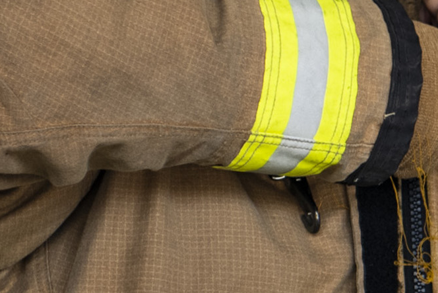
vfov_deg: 3.2
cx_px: 1001
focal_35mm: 435
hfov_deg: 4.6
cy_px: 380
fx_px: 5293
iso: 200
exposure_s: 1/400
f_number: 2.8
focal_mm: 70
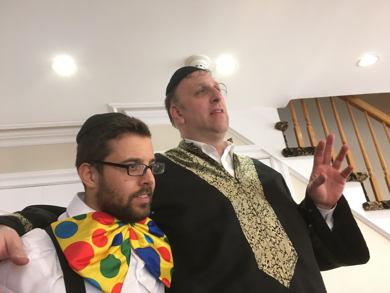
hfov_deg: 61.7
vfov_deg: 48.2
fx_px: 327
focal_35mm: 29
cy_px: 146
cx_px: 195
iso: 160
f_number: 2.2
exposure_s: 1/30
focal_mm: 4.15
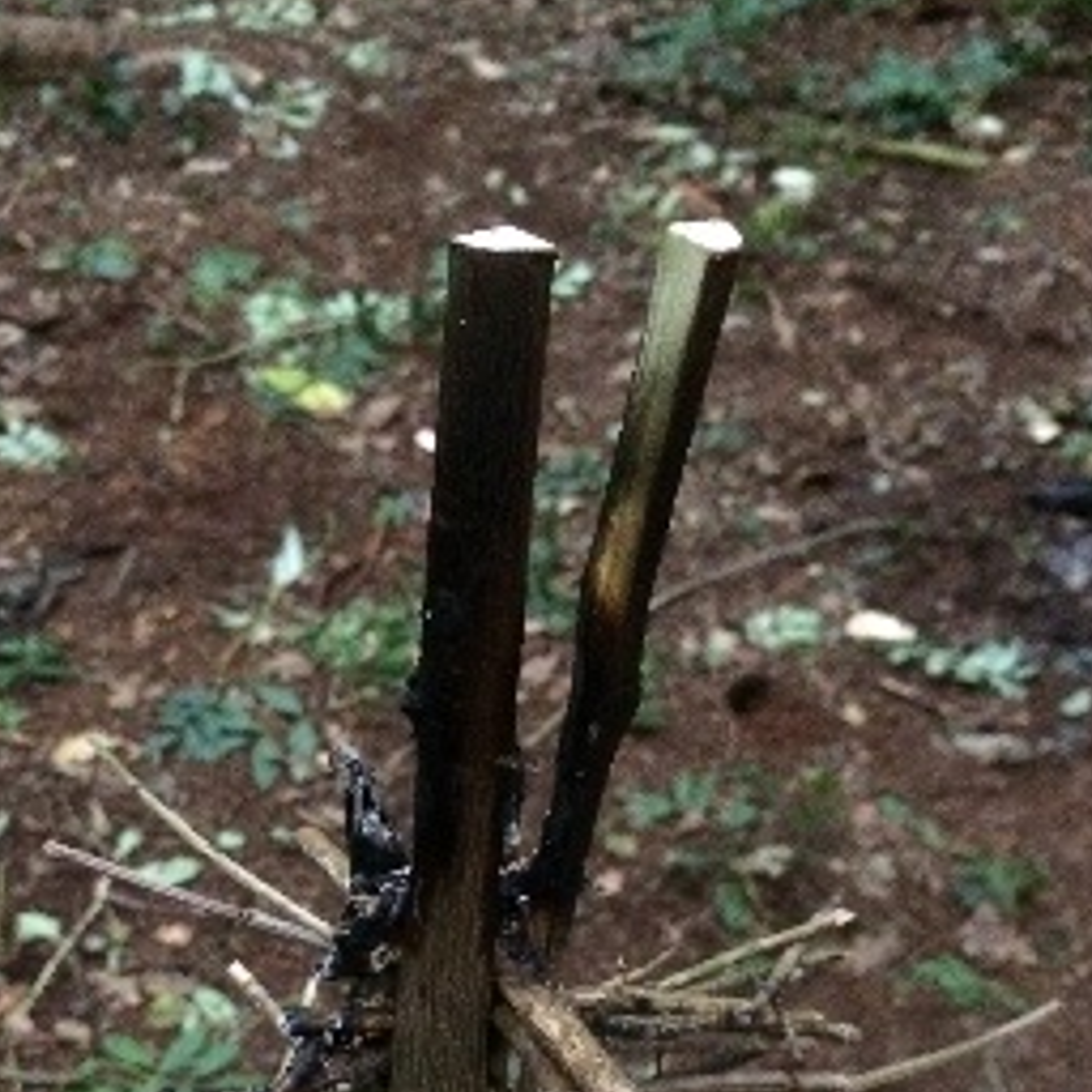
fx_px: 1749
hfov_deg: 34.5
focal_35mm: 49
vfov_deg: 34.1
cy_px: 785
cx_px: 401
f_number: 2.2
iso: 800
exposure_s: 1/17
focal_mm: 4.15
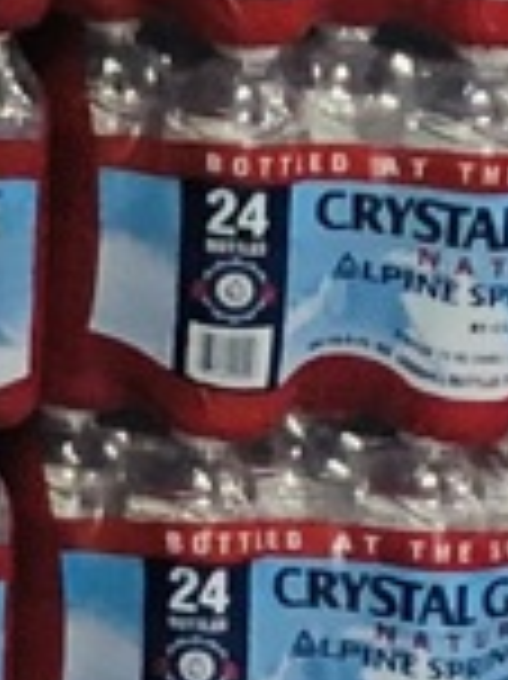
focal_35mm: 297
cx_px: -1443
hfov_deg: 4.6
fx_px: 5820
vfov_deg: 6.3
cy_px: -1022
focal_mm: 3.99
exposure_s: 1/30
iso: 40
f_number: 1.8
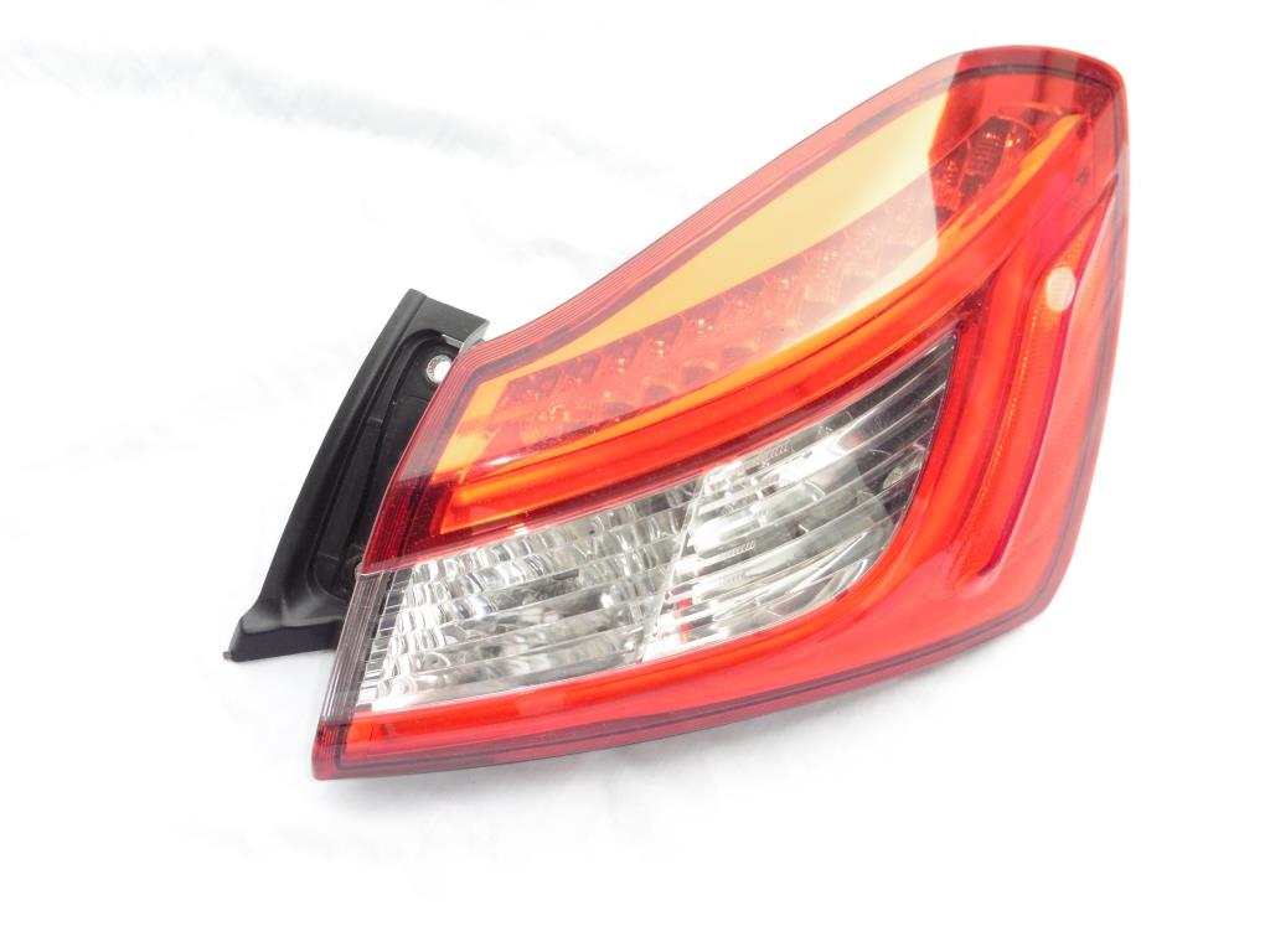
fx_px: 1614
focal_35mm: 44
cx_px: 635
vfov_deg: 32.9
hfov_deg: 42.9
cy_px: 476
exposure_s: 1/160
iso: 160
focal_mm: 7.9
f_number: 5
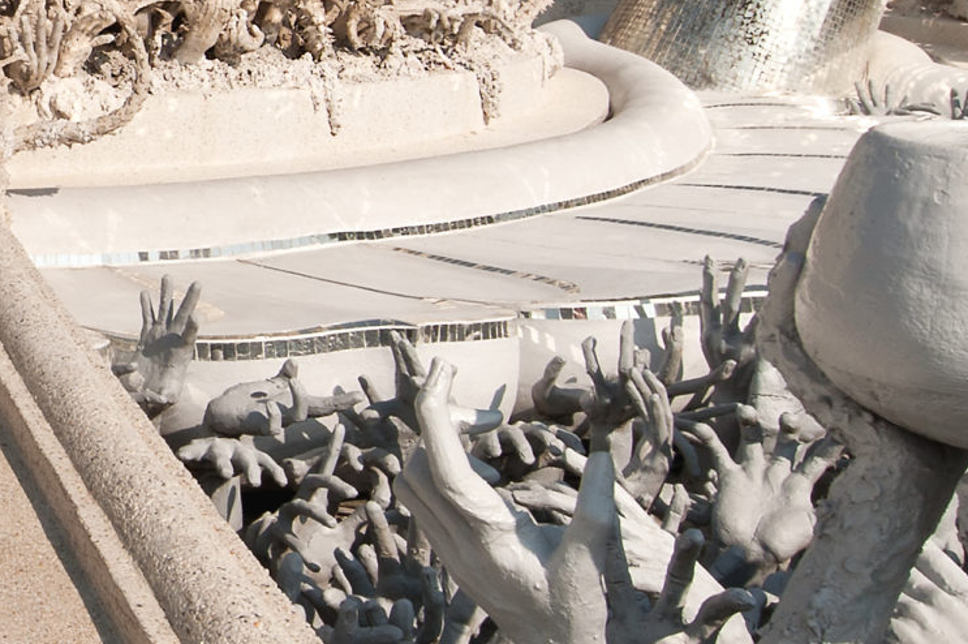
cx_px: -311
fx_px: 1666
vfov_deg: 21.3
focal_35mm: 62
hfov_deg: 26.9
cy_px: 33
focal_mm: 18
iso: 200
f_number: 22
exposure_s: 1/250
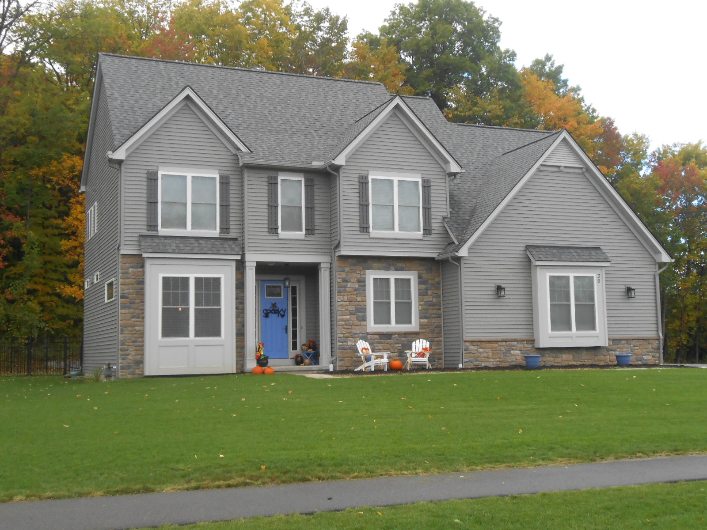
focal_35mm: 44
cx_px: 354
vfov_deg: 32.9
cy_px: 265
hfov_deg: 42.9
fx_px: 899
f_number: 4.5
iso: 200
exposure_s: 1/250
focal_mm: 7.8
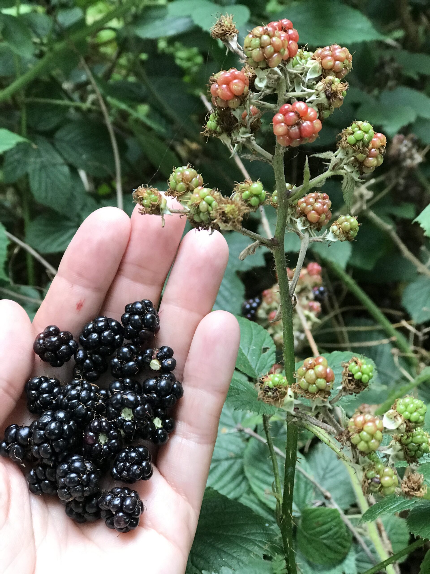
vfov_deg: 33.8
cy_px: 287
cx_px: 215
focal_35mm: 57
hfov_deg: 25.7
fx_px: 944
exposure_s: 1/50
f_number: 2.8
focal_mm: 6.6
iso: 100
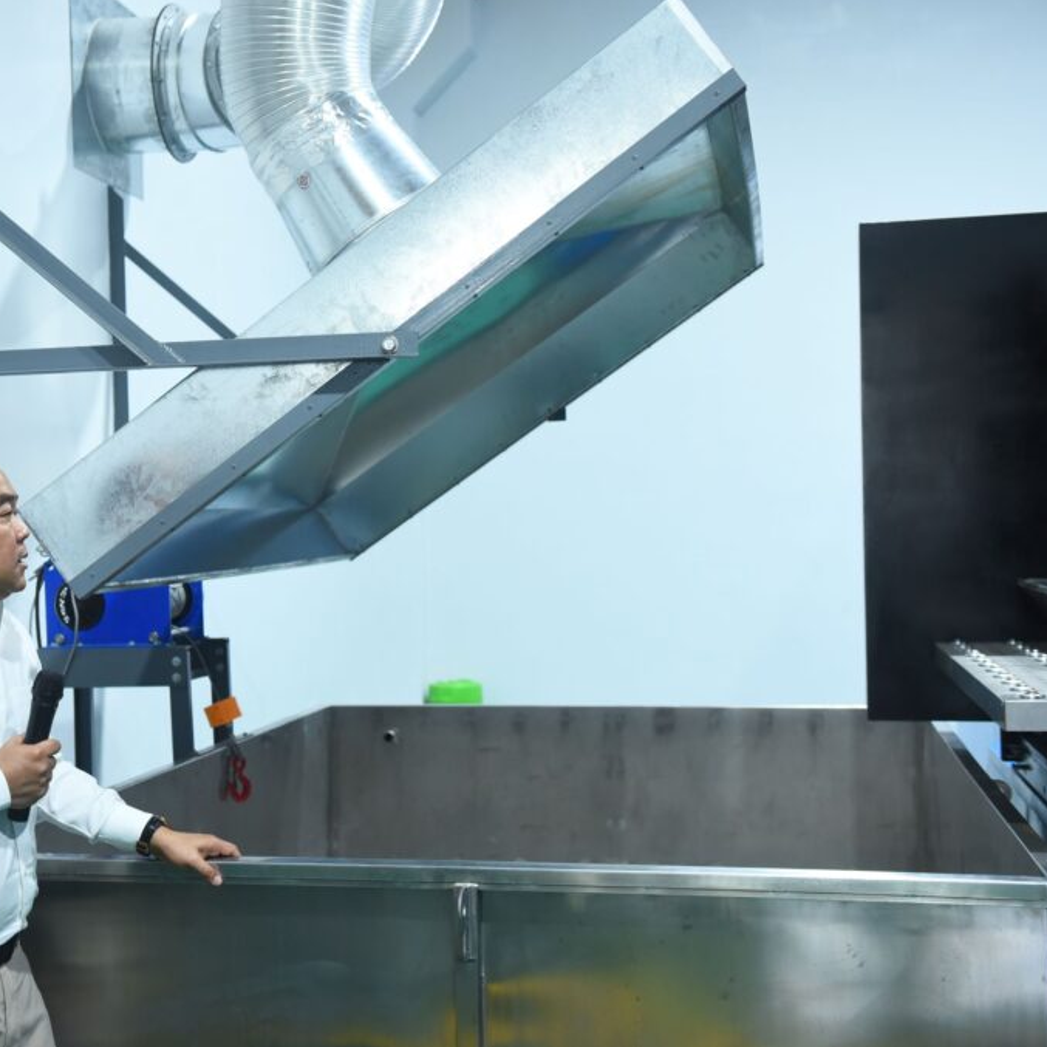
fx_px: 1848
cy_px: 522
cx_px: 396
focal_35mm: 54
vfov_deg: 31.6
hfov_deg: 31.5
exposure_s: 1/200
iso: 1600
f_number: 3.5
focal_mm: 42
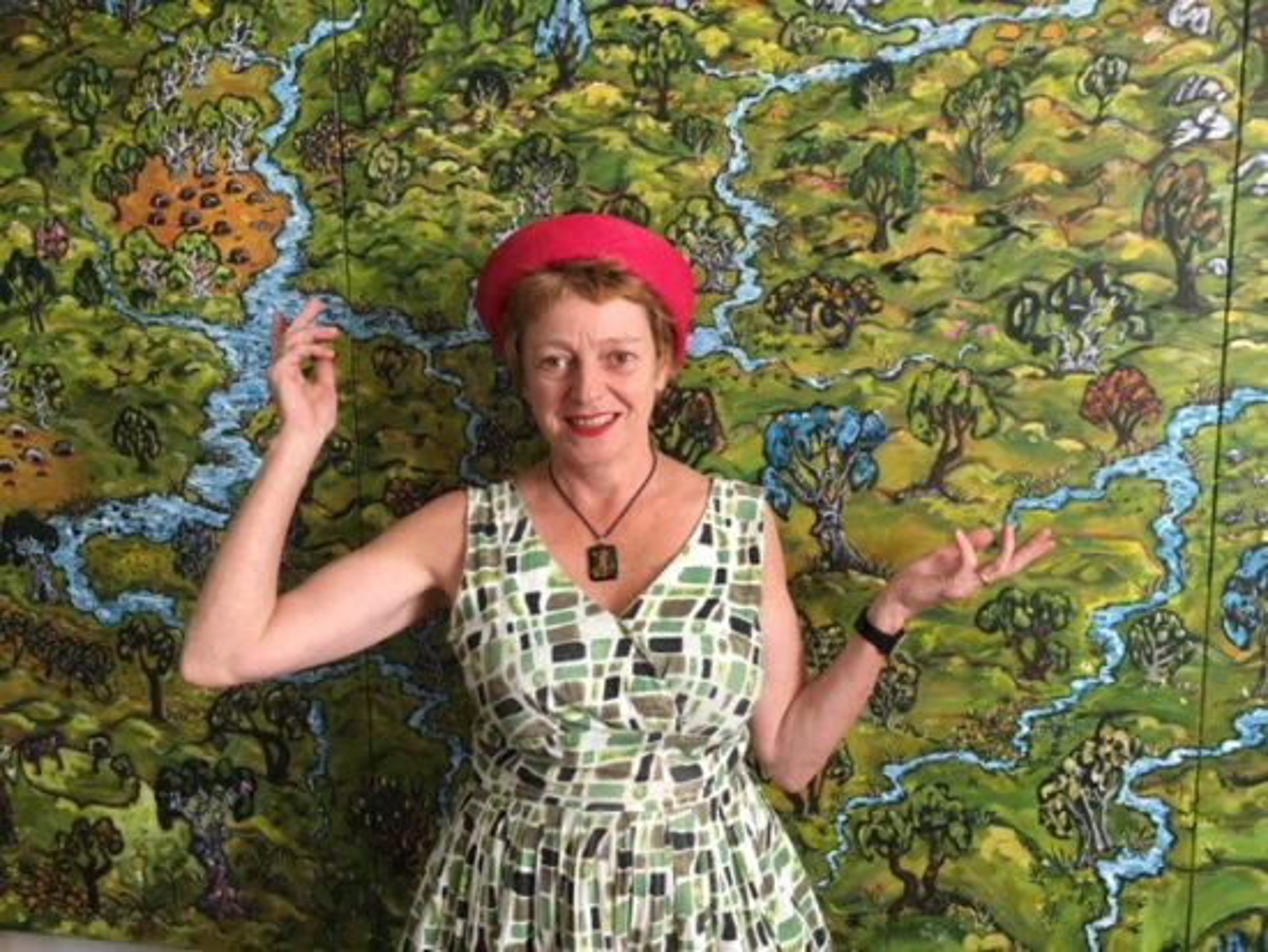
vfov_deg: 48.3
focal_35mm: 29
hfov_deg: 61.6
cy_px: 476
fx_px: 1063
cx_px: 634
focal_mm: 4.15
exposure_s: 1/33
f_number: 2.2
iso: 125
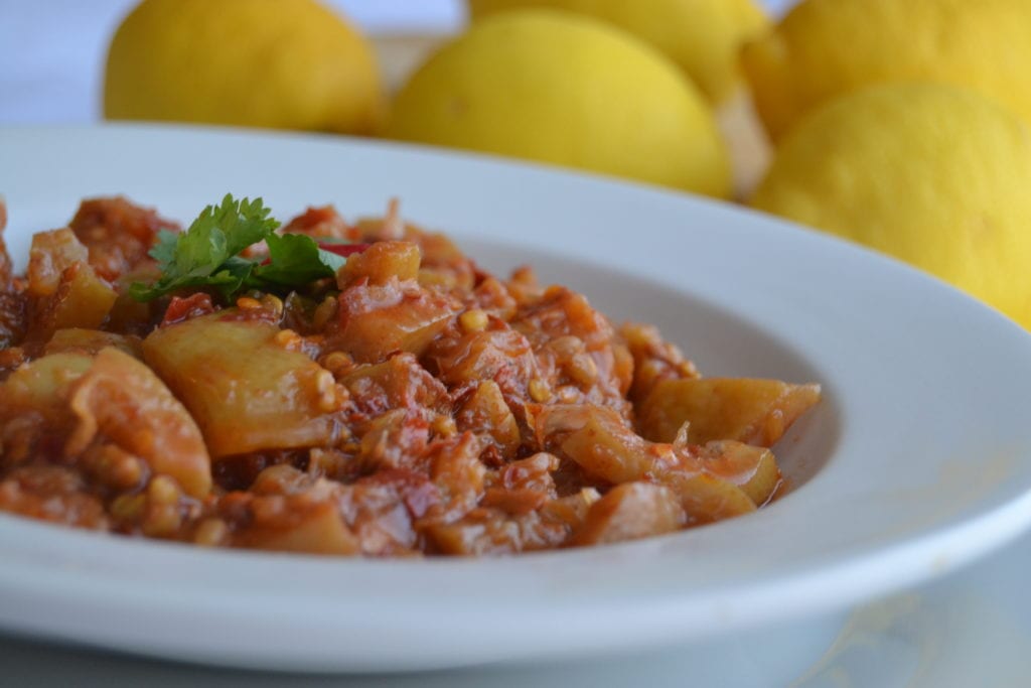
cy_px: 344
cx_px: 516
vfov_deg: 16.6
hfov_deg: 24.6
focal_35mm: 82
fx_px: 2363
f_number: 5.6
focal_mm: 55
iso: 800
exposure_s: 1/60
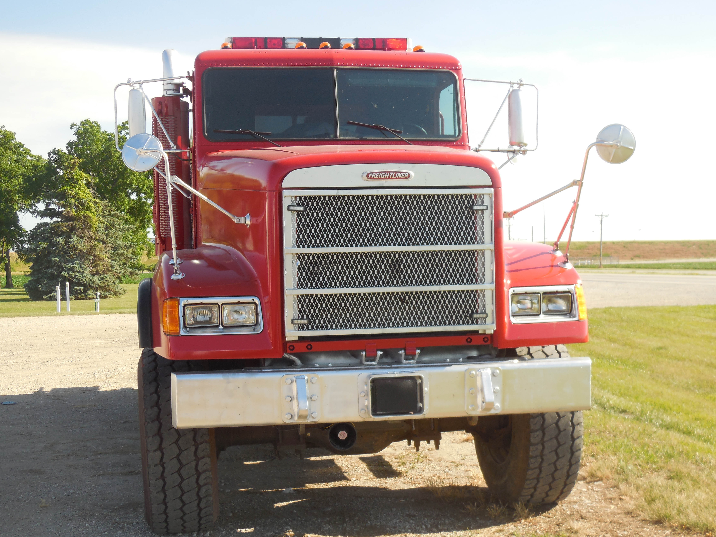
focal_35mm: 53
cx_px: 358
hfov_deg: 36.2
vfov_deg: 27.5
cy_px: 268
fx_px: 1096
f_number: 4
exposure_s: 1/500
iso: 125
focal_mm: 9.4
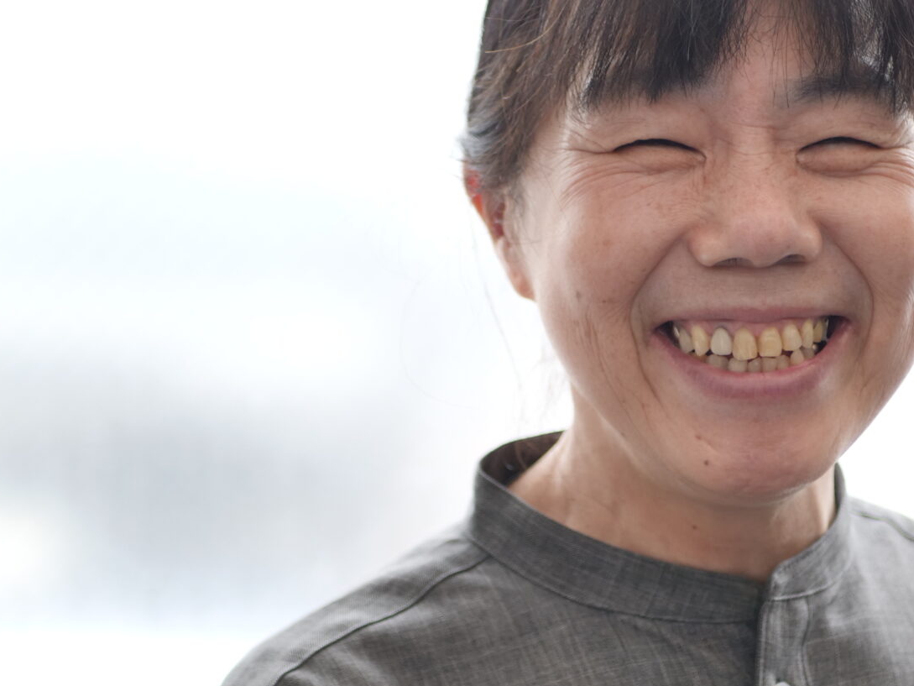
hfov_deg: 20.6
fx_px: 2482
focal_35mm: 94
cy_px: 410
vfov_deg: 15.7
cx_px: 727
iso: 200
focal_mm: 25
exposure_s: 1/400
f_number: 1.7
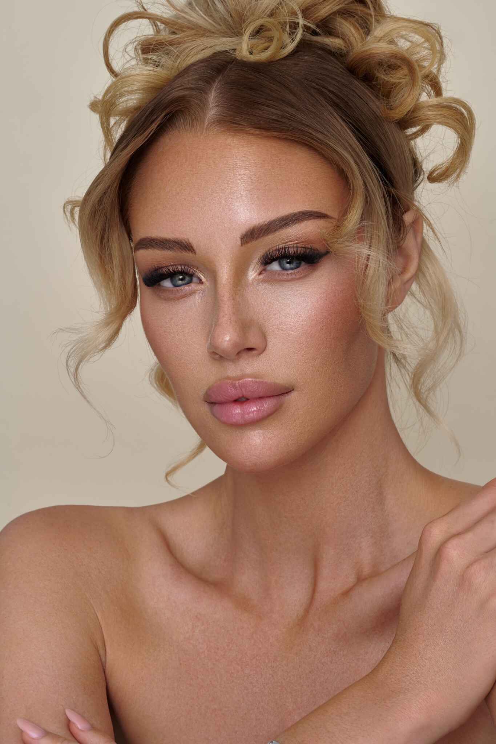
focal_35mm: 105
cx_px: 248
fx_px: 2170
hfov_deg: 13.0
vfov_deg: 19.5
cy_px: 372
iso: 80
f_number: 18
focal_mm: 105
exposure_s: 1/100
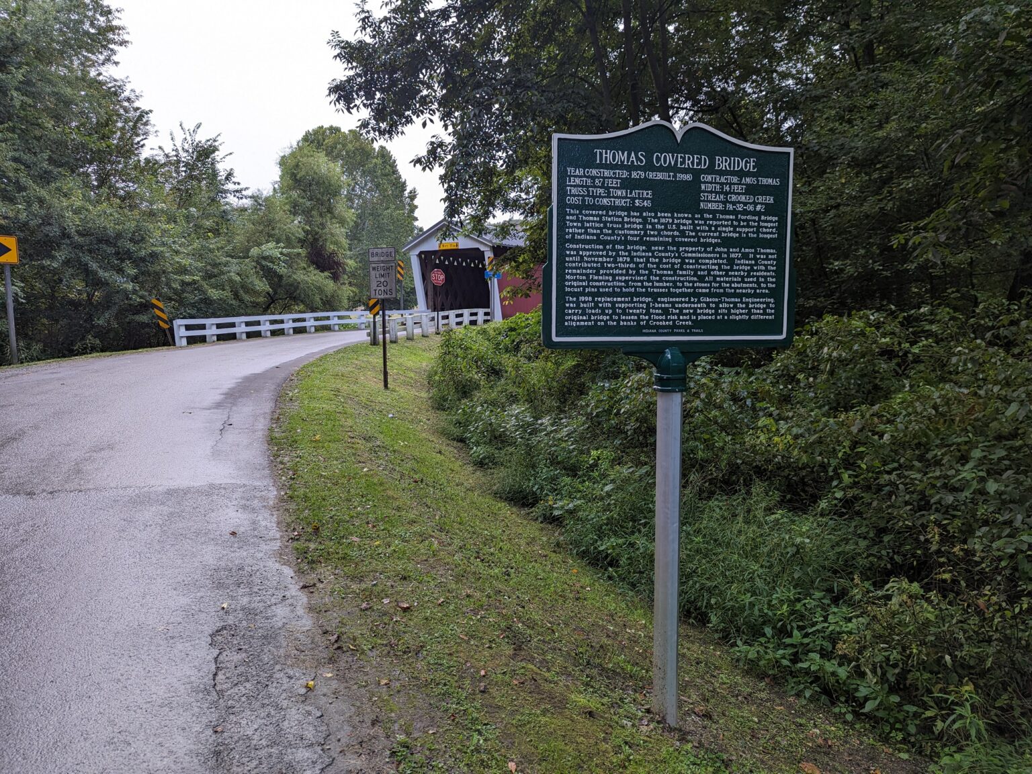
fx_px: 716
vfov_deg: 56.8
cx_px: 516
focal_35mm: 24
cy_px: 387
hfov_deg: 71.6
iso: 44
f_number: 1.85
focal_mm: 6.81
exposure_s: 1/48.8
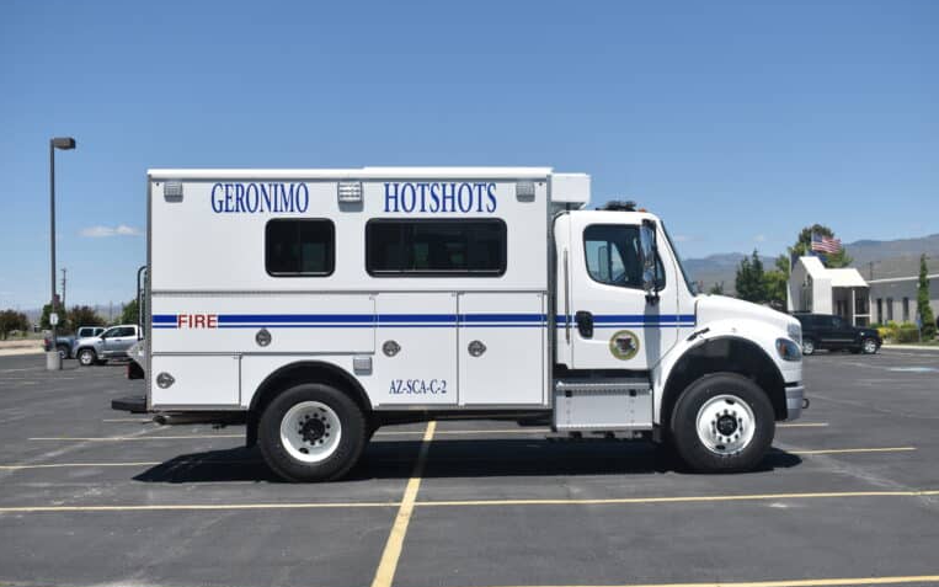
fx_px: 1024
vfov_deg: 32.0
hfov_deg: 49.3
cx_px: 468
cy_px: 300
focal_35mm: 40
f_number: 6.3
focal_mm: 26
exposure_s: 1/500
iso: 100
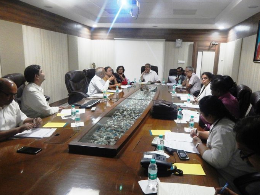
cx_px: 143
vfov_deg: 51.4
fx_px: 203
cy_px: 98
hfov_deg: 65.2
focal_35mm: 27
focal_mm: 4
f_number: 3
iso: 400
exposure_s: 1/30
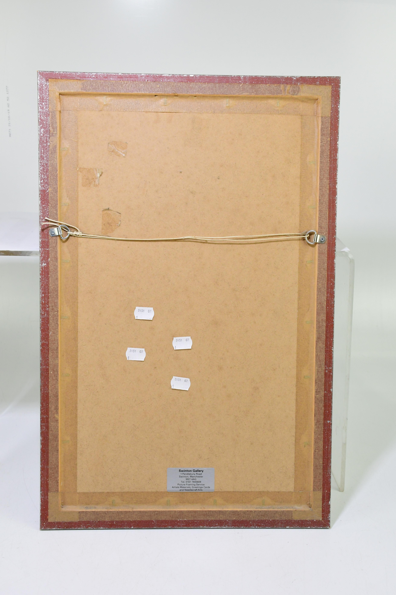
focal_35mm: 45
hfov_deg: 29.9
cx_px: 198
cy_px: 298
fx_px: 742
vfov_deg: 43.6
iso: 1250
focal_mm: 30
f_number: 9
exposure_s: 1/200
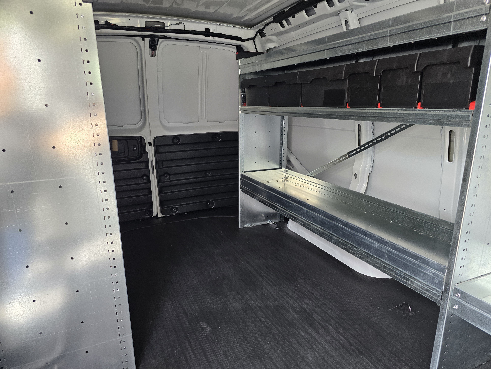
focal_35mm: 23
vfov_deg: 58.9
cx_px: 246
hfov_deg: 73.9
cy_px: 184
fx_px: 326
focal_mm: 6.3
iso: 160
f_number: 1.7
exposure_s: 1/120
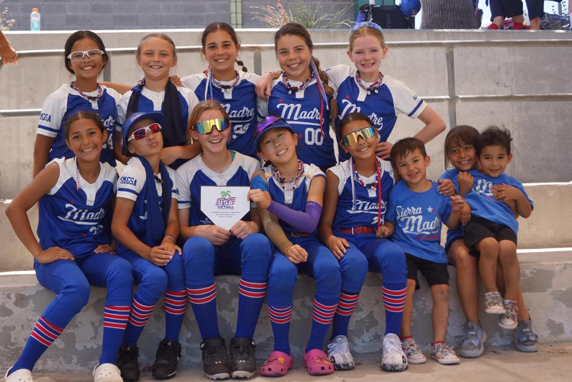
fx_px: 715
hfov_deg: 43.6
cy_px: 191
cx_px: 286
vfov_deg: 29.9
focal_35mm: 45
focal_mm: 30
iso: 800
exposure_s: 1/2000
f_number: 4.5
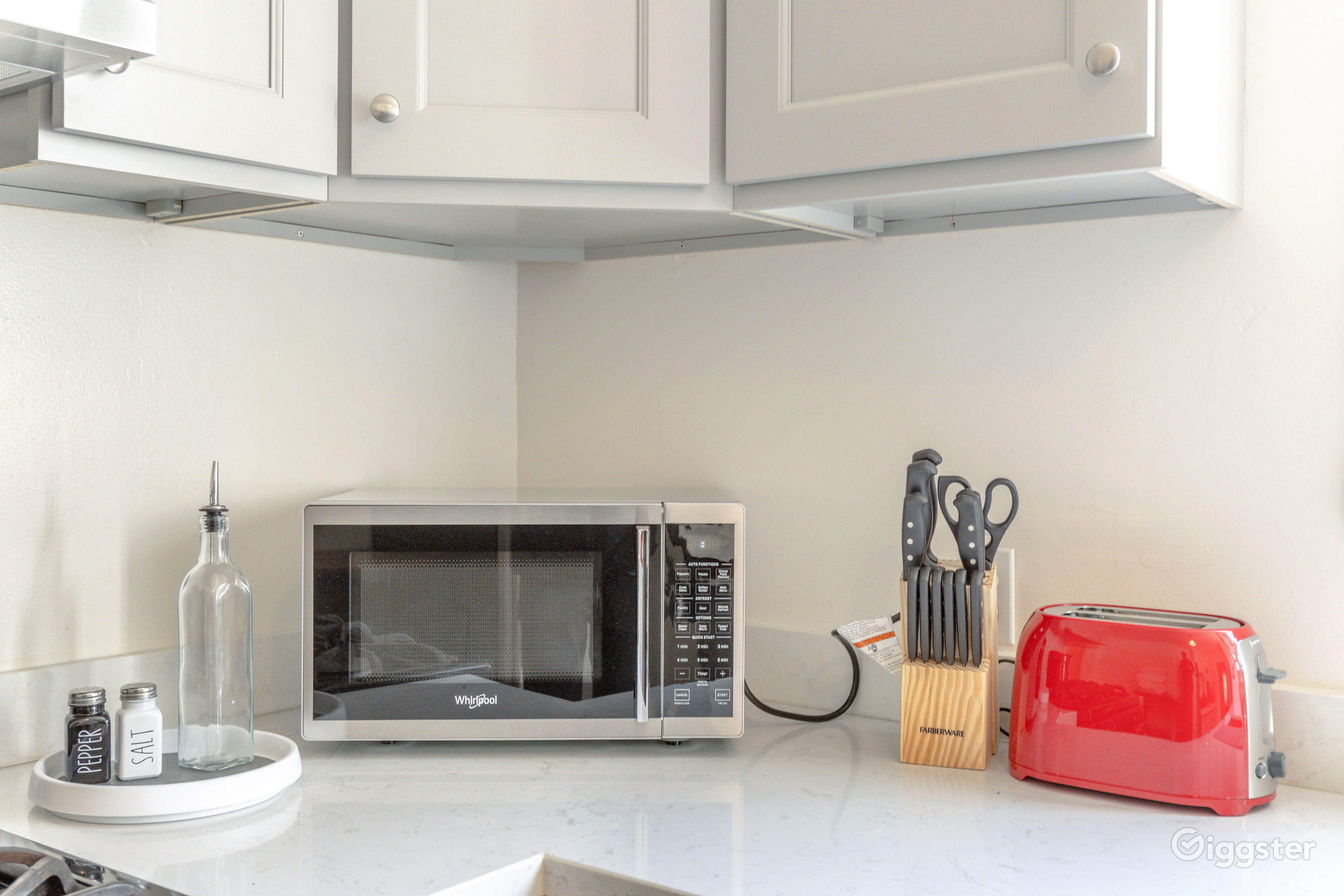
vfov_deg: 37.9
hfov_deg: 54.4
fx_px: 1307
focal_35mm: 35
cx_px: 672
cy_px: 448
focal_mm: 35
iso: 800
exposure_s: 1/60
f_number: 5.6
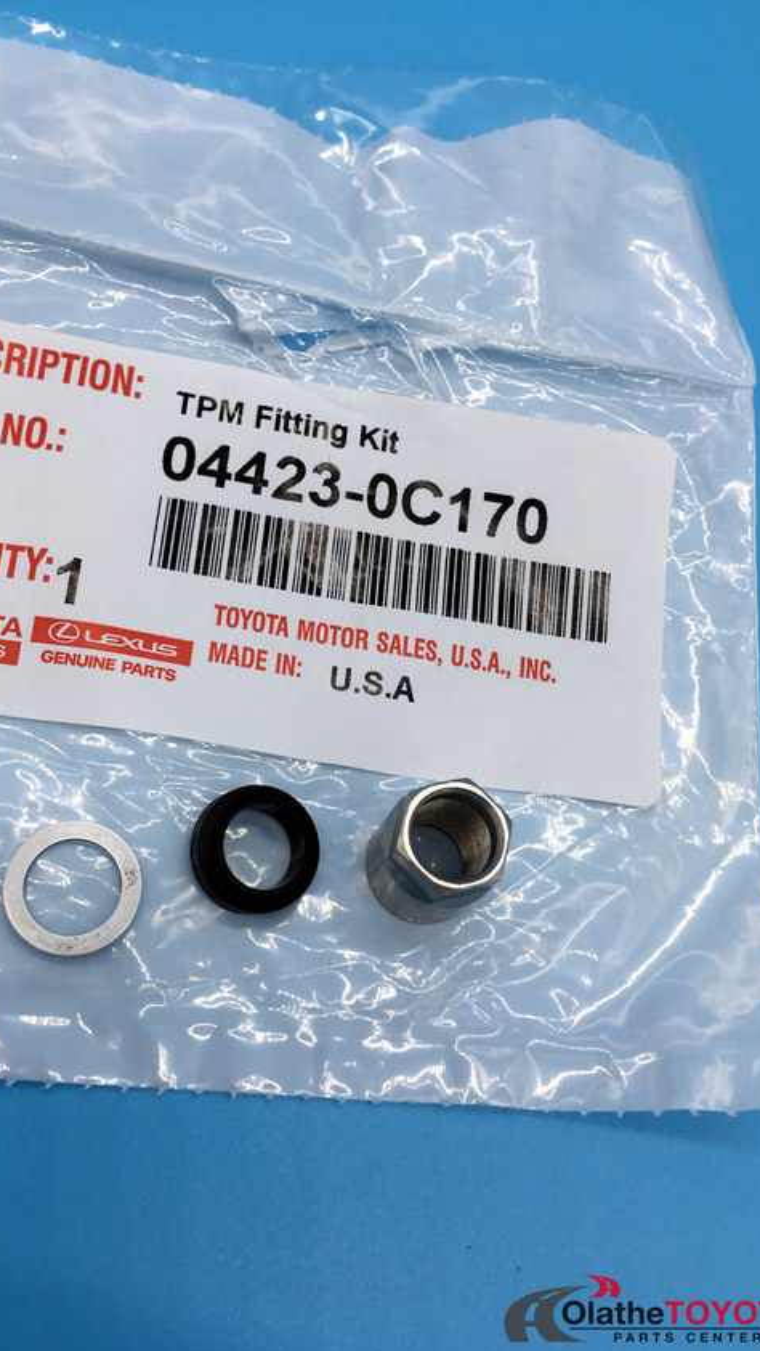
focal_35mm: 32
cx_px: 317
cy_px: 683
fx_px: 1146
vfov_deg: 61.0
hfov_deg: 36.6
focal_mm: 4.15
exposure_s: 1/120
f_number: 2.2
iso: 25
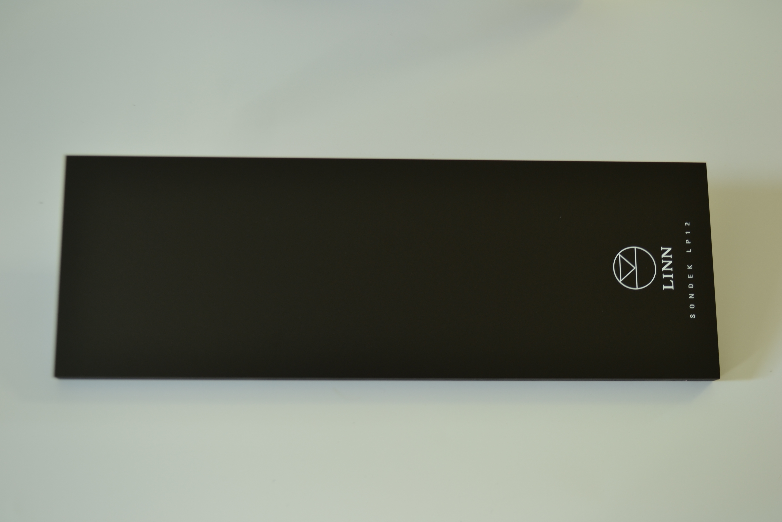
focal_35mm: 51
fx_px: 1108
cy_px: 261
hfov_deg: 38.9
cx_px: 391
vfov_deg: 26.5
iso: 100
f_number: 5
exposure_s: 1/2.5
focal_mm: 34
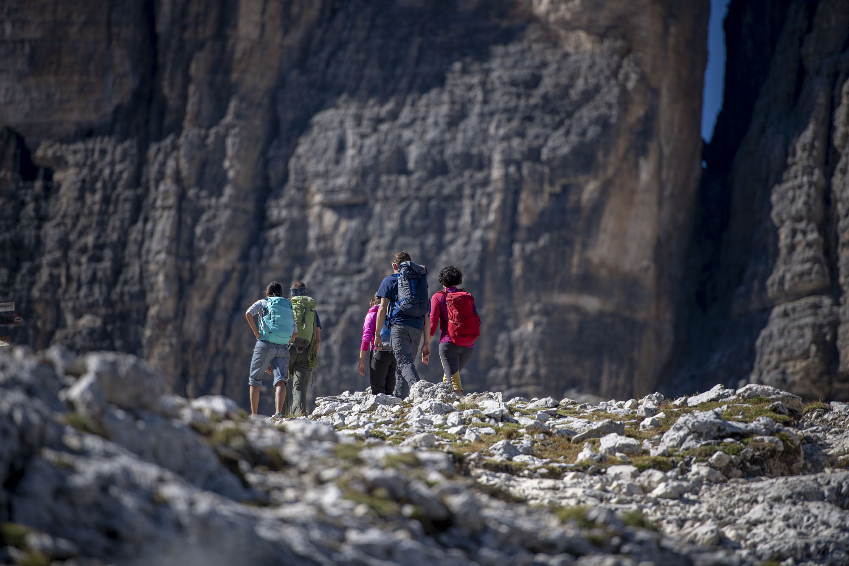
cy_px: 283
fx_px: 4716
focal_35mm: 200
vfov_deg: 6.9
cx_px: 424
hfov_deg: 10.3
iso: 100
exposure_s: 1/2000
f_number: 2.8
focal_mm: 200
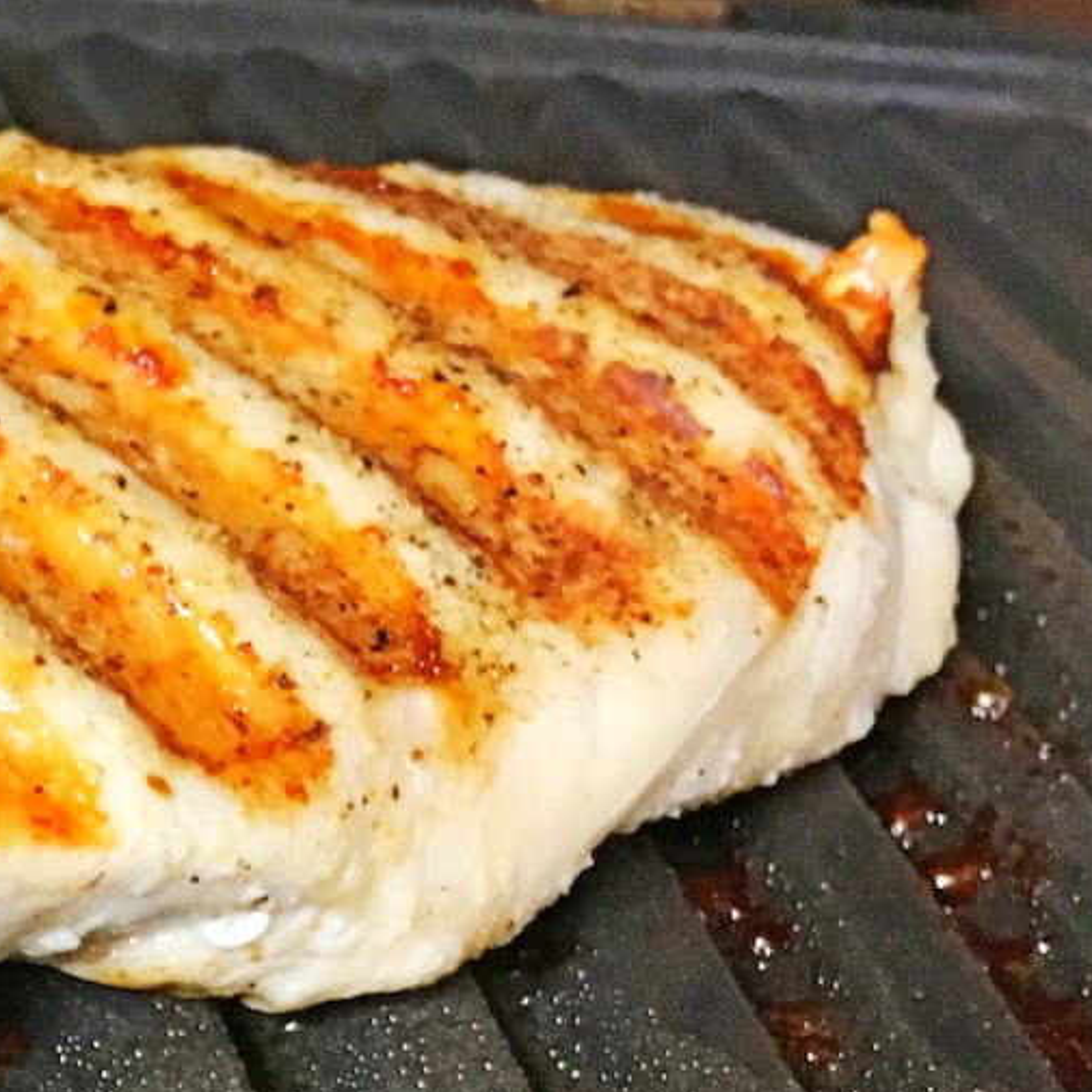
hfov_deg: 25.1
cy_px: 742
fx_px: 2320
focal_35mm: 65
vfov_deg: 26.3
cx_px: -26
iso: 160
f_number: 2.2
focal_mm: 4.15
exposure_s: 1/30
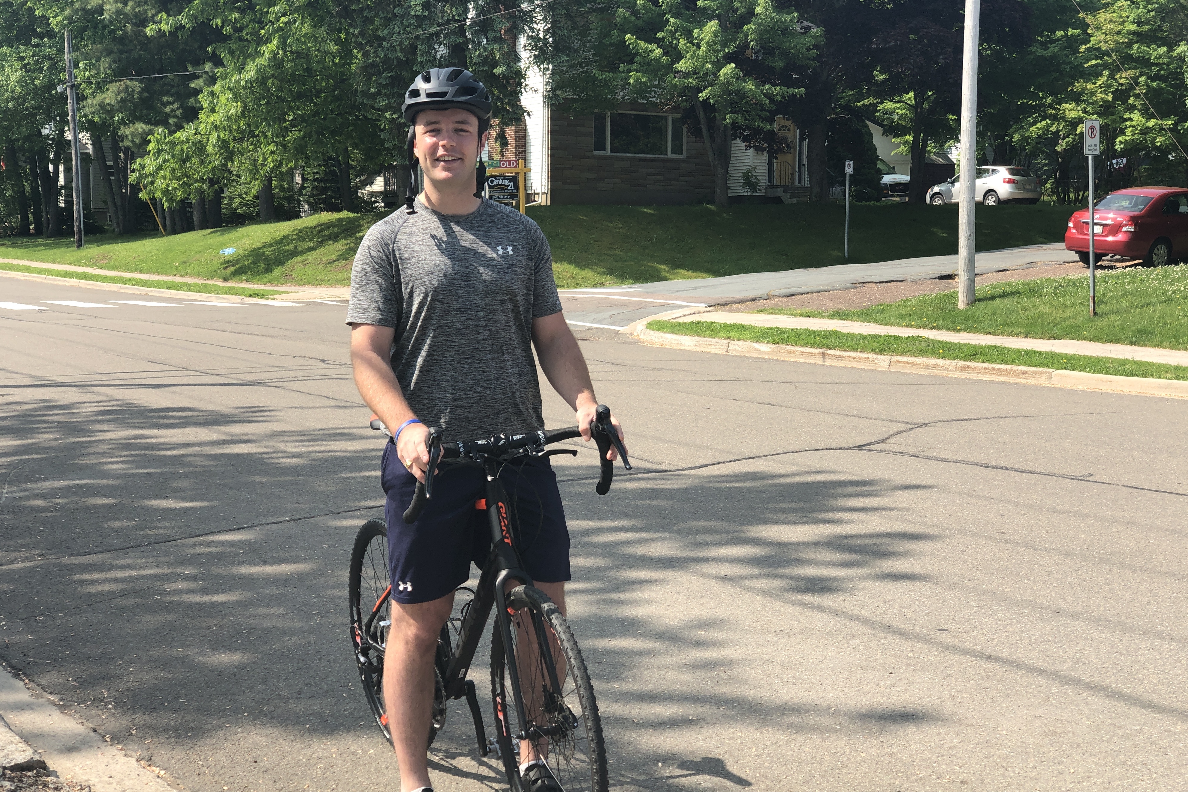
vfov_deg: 24.6
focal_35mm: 55
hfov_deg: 36.2
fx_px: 1815
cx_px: 588
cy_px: 433
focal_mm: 6
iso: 16
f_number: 2.4
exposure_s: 1/432
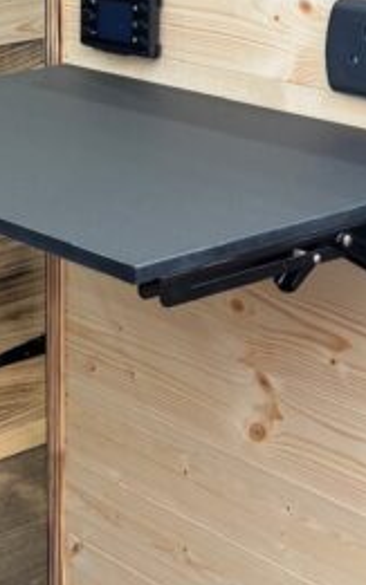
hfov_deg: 12.6
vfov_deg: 20.6
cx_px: -115
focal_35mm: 100
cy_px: 121
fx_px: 1597
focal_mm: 6.86
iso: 125
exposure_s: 1/78
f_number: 1.78
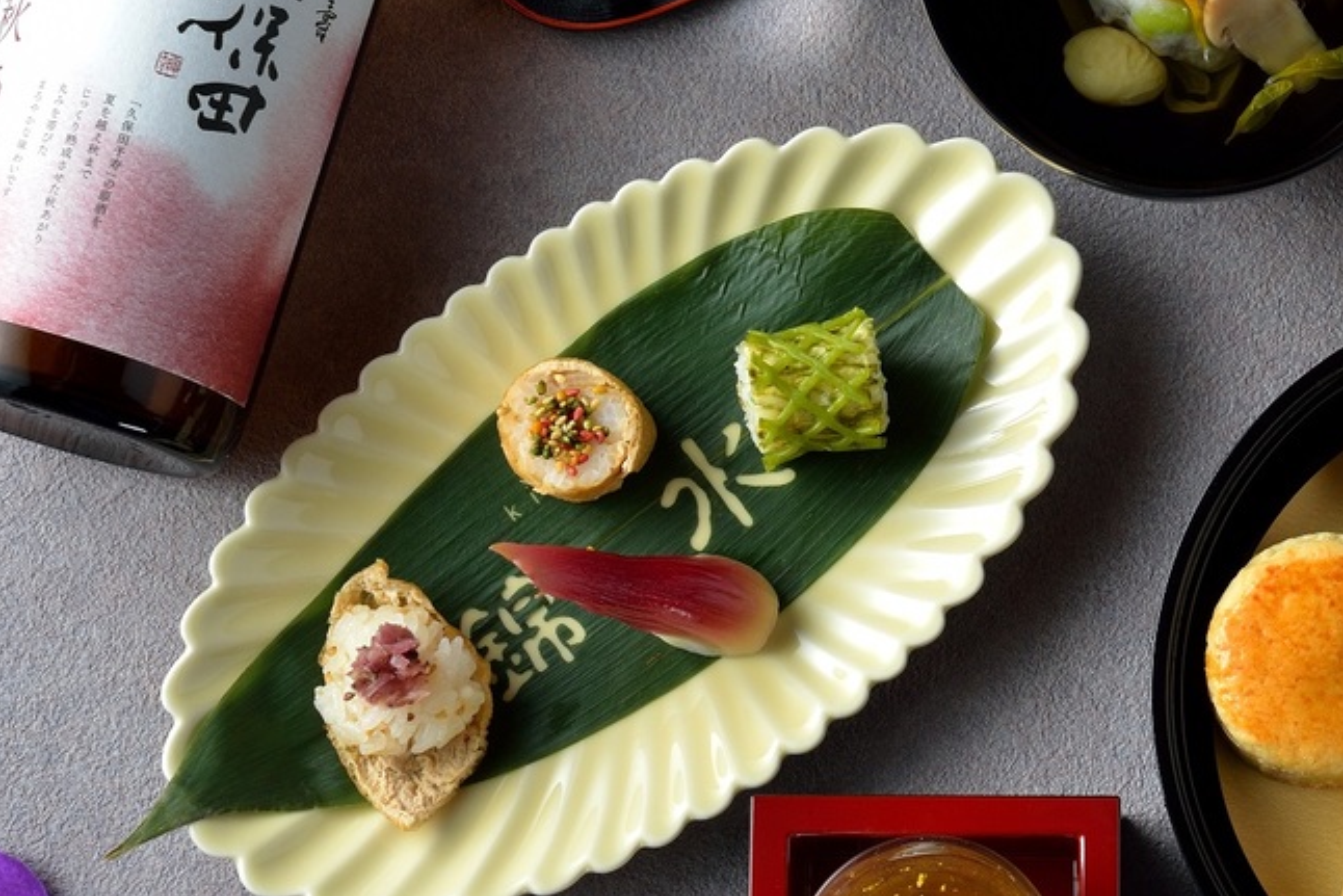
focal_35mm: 115
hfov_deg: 17.4
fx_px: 4291
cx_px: 1318
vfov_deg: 11.9
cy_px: 387
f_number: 14
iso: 200
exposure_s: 1/100
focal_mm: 58
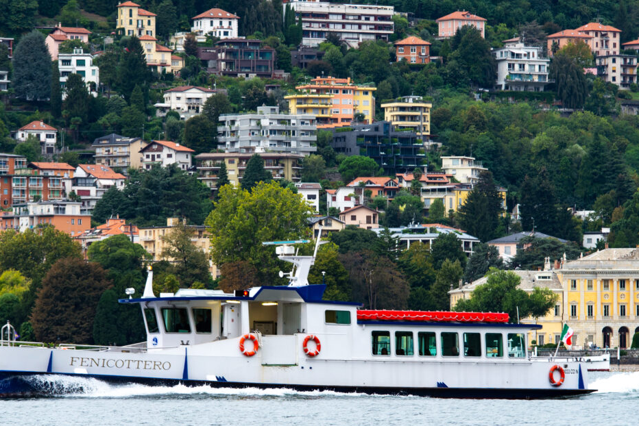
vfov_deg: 5.1
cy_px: 280
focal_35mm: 272
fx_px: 4829
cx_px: 335
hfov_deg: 7.6
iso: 320
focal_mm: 165
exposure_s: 1/160
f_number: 7.1
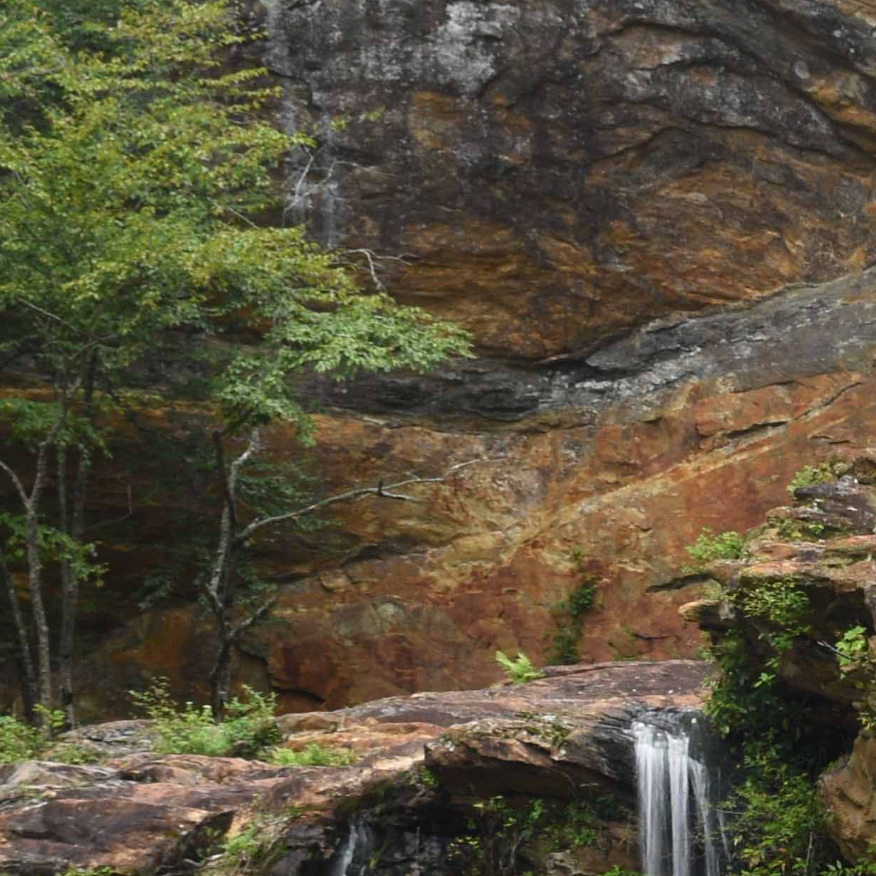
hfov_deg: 8.1
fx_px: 6012
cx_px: 1383
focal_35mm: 210
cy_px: 1170
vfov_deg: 8.2
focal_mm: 34
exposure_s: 1/10
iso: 100
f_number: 9
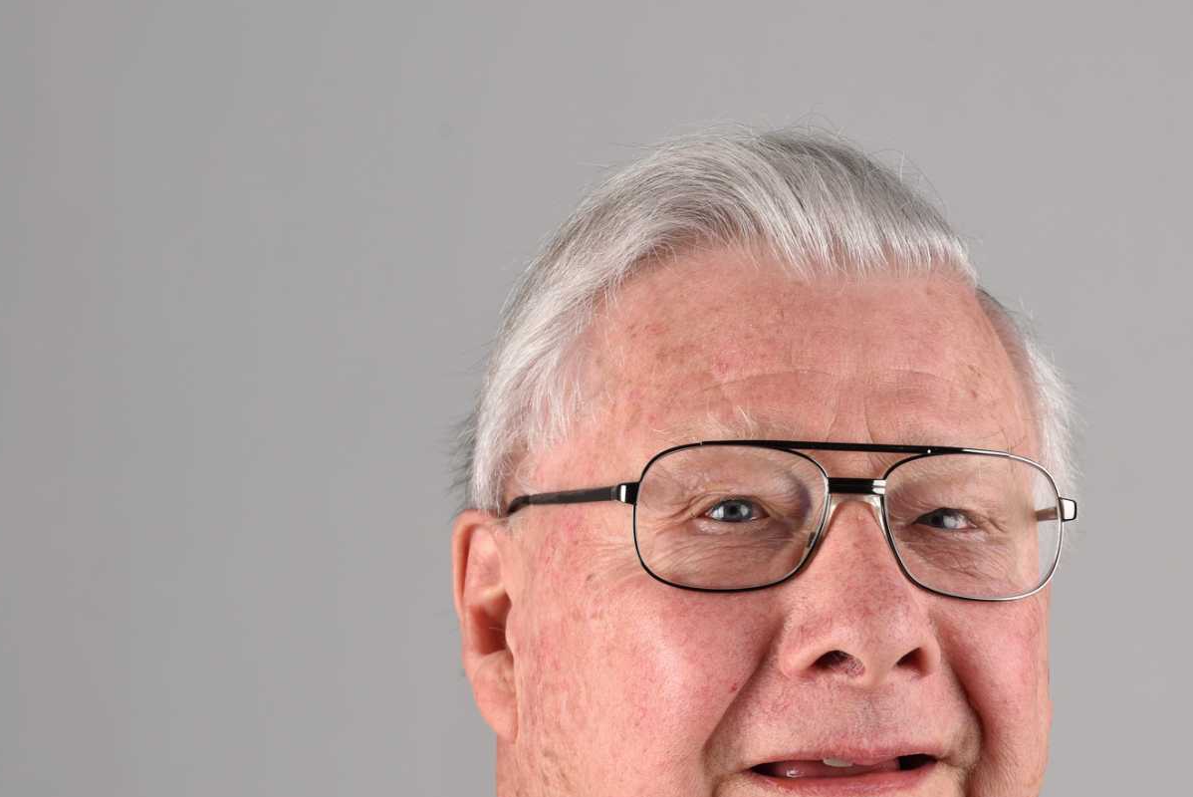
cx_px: 832
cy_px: 632
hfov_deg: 7.8
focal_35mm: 265
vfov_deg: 5.2
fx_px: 8786
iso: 100
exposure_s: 1/160
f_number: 13
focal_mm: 155
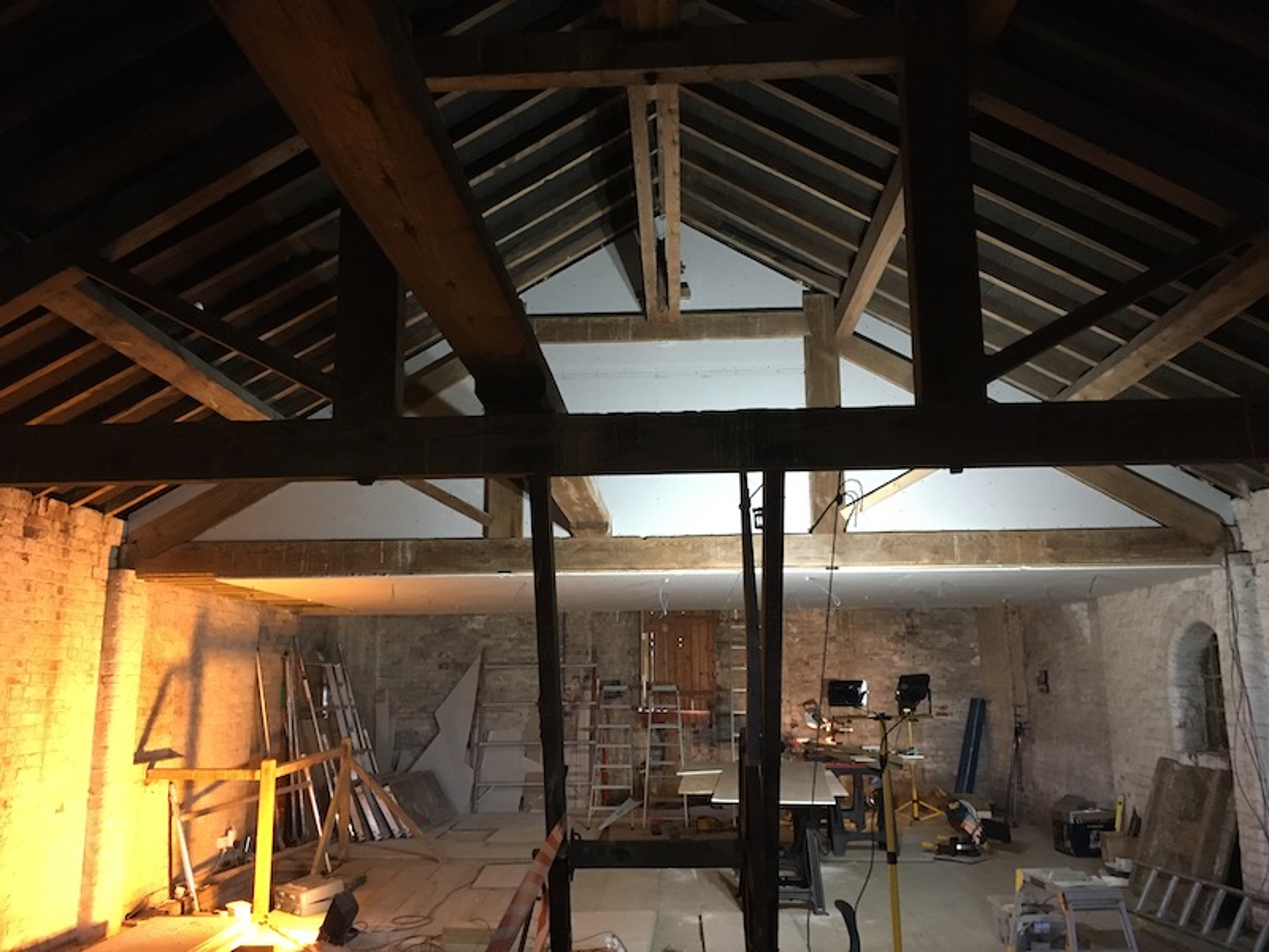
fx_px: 1063
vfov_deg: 48.2
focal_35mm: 29
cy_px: 476
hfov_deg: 61.7
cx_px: 634
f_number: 2.2
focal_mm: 4.15
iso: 200
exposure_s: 1/17
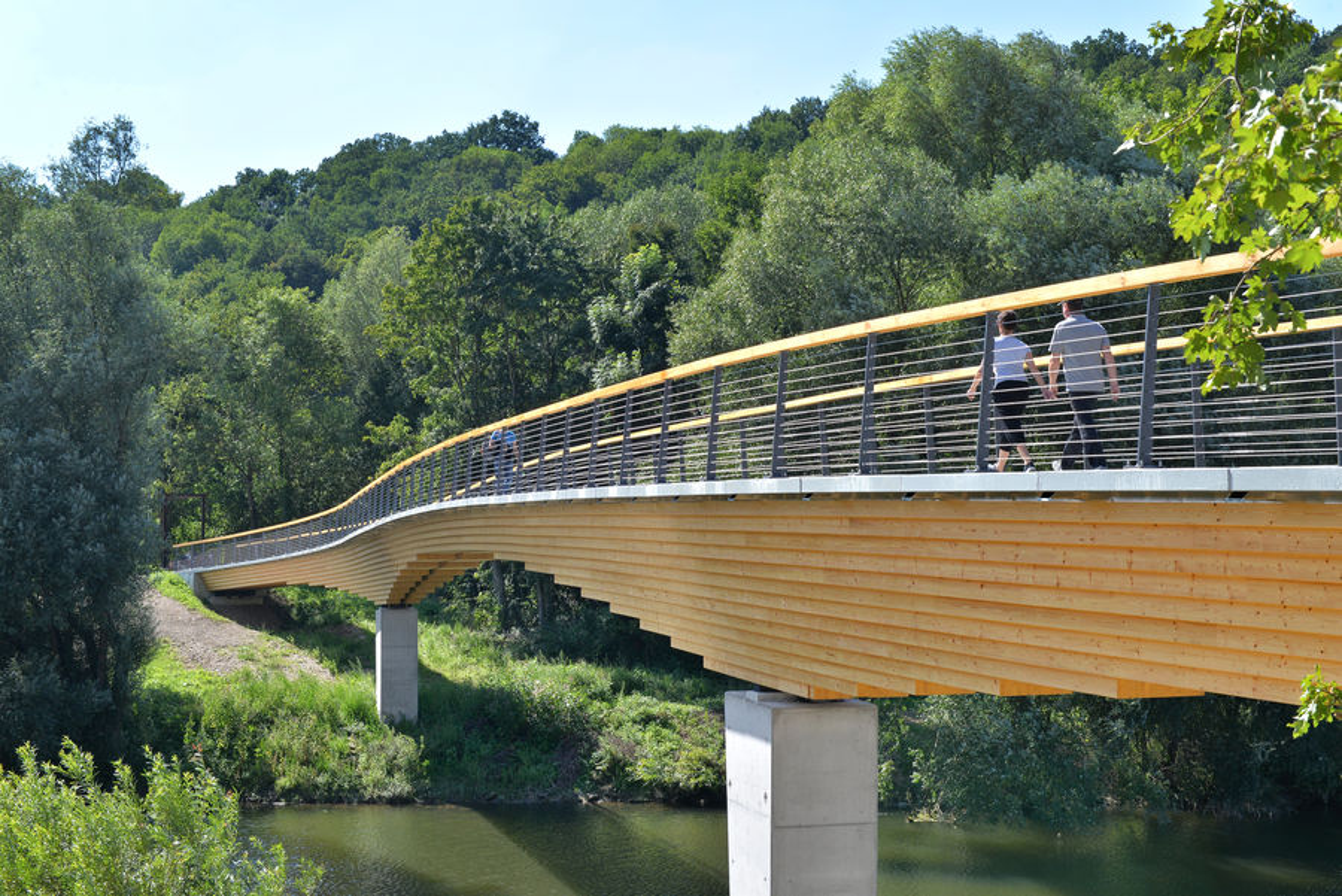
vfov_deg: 27.0
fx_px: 1865
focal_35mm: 50
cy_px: 448
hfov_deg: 39.6
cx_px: 671
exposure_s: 1/250
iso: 320
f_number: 11
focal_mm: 50
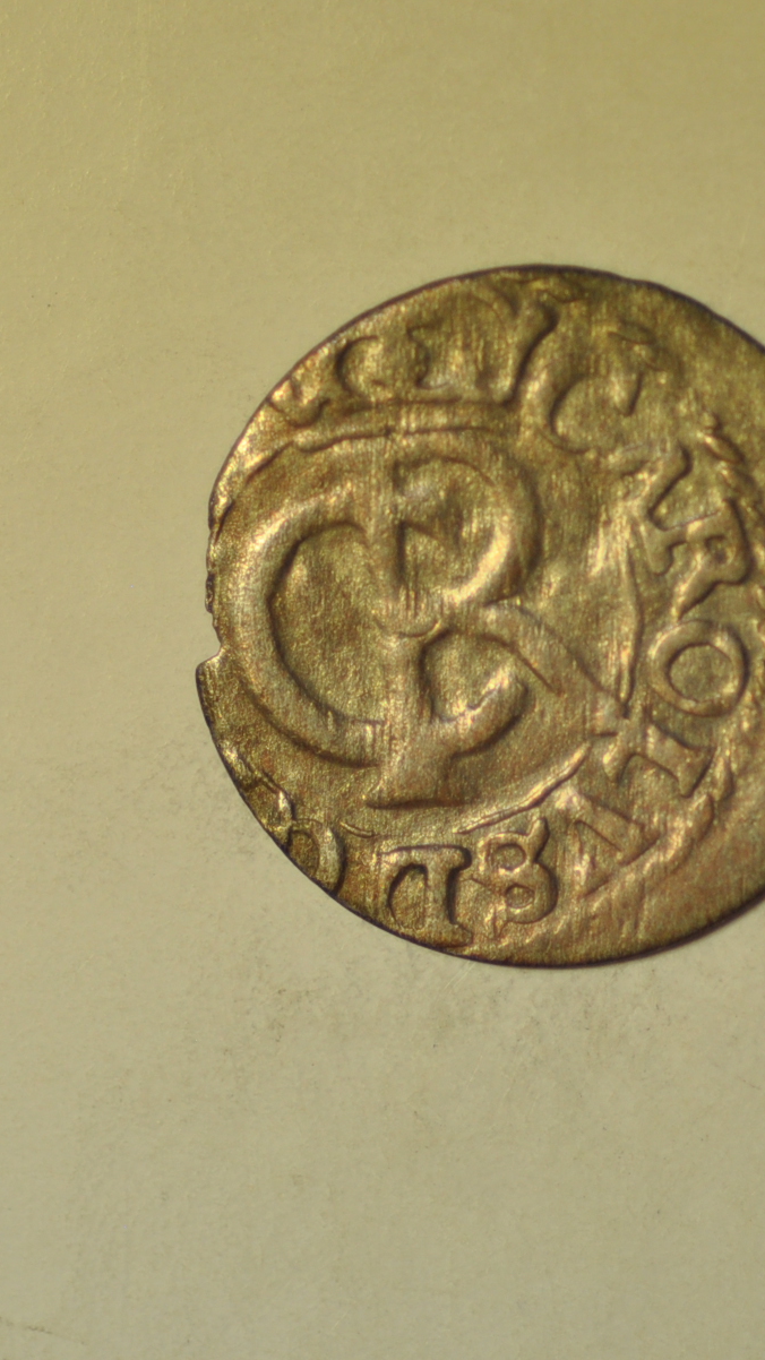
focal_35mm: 168
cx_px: 564
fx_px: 6059
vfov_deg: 12.8
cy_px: 645
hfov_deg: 7.2
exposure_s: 1/320
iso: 400
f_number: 4.5
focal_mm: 60
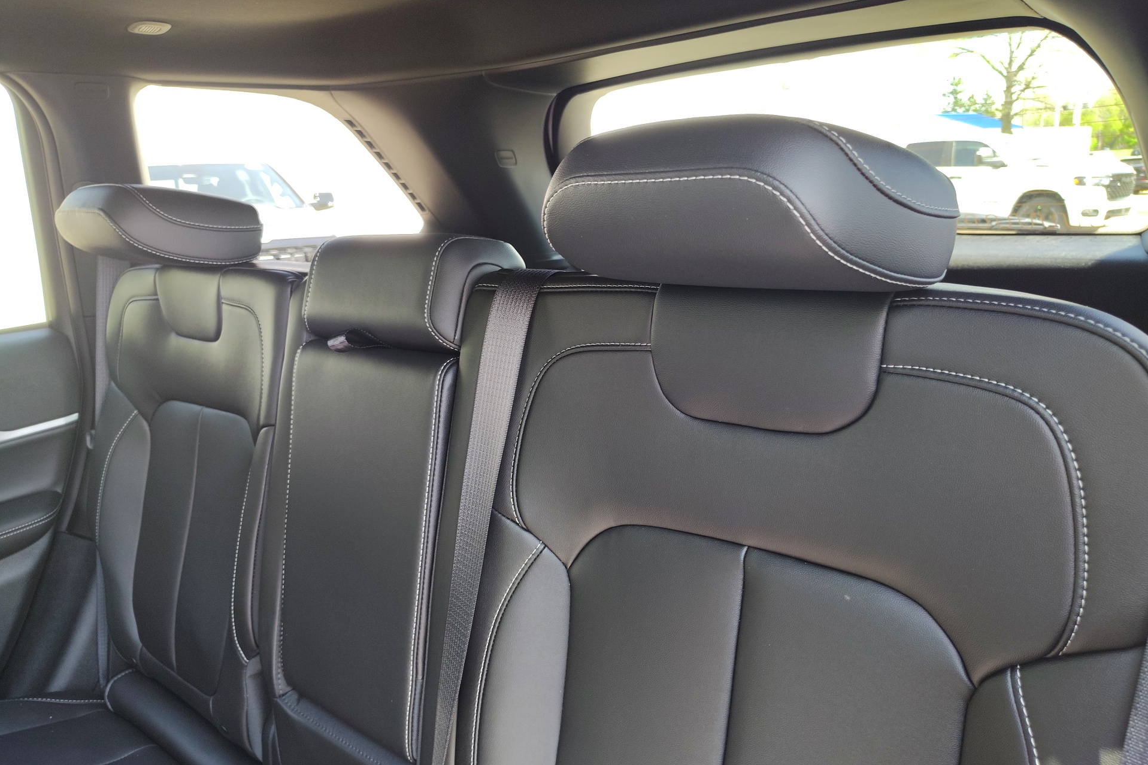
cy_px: 421
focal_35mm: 25
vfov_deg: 51.2
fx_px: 797
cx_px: 574
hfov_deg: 71.5
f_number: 1.8
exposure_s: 1/60
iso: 306
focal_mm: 5.56
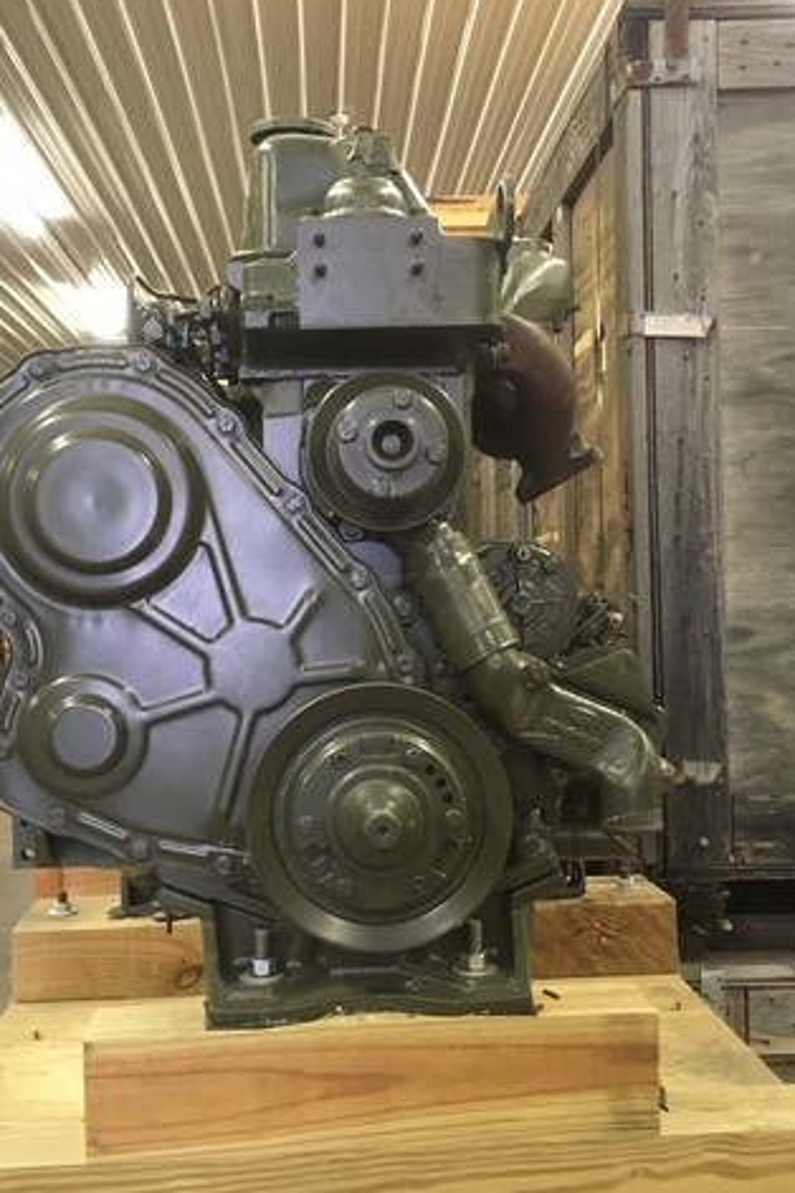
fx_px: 1358
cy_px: 593
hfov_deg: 32.6
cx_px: 365
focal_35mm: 41
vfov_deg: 47.4
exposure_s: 1/15
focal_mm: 4.15
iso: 250
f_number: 2.2
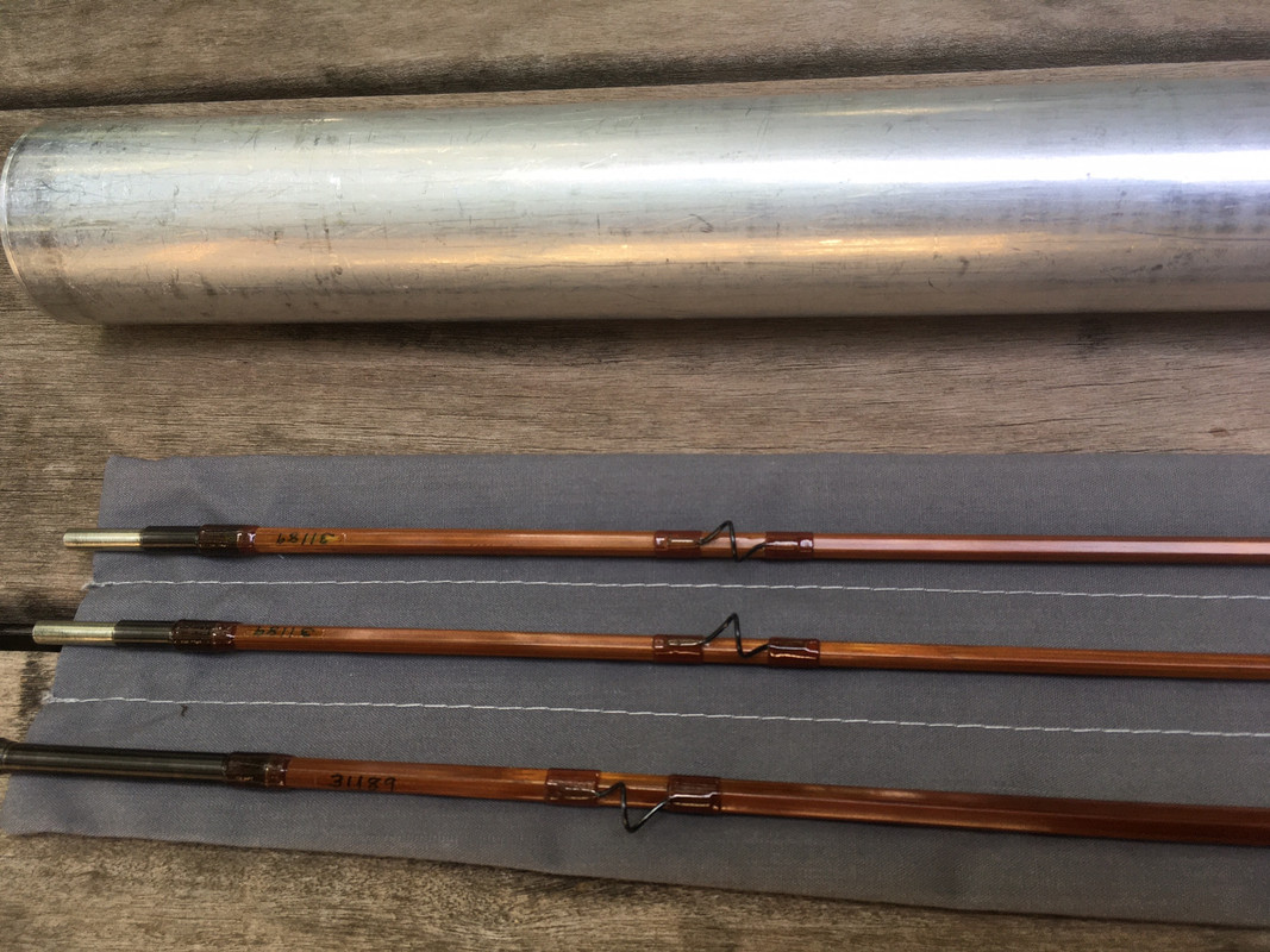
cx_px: 635
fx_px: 1064
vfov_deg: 48.2
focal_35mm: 29
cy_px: 476
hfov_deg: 61.7
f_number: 2.2
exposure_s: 1/120
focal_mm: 4.15
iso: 40
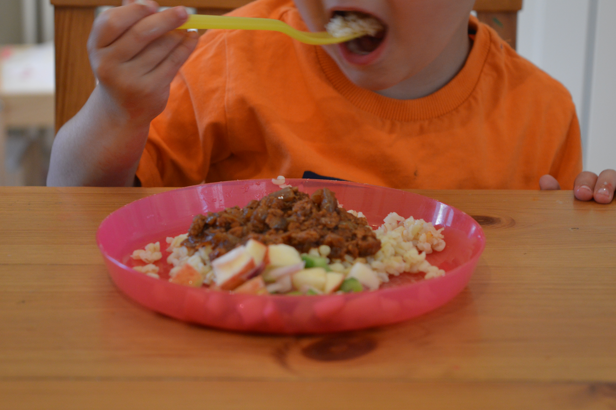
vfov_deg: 16.0
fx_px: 1463
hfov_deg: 23.8
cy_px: 201
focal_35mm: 86
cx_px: 300
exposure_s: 1/15
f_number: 5.6
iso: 900
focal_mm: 55
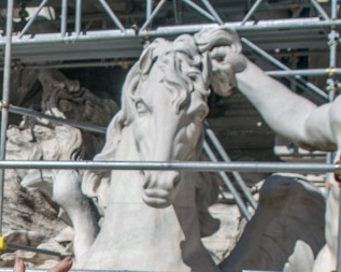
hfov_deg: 4.0
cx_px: -42
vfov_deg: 3.2
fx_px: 4825
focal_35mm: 479
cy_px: 355
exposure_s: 1/350
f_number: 6.7
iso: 100
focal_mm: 105
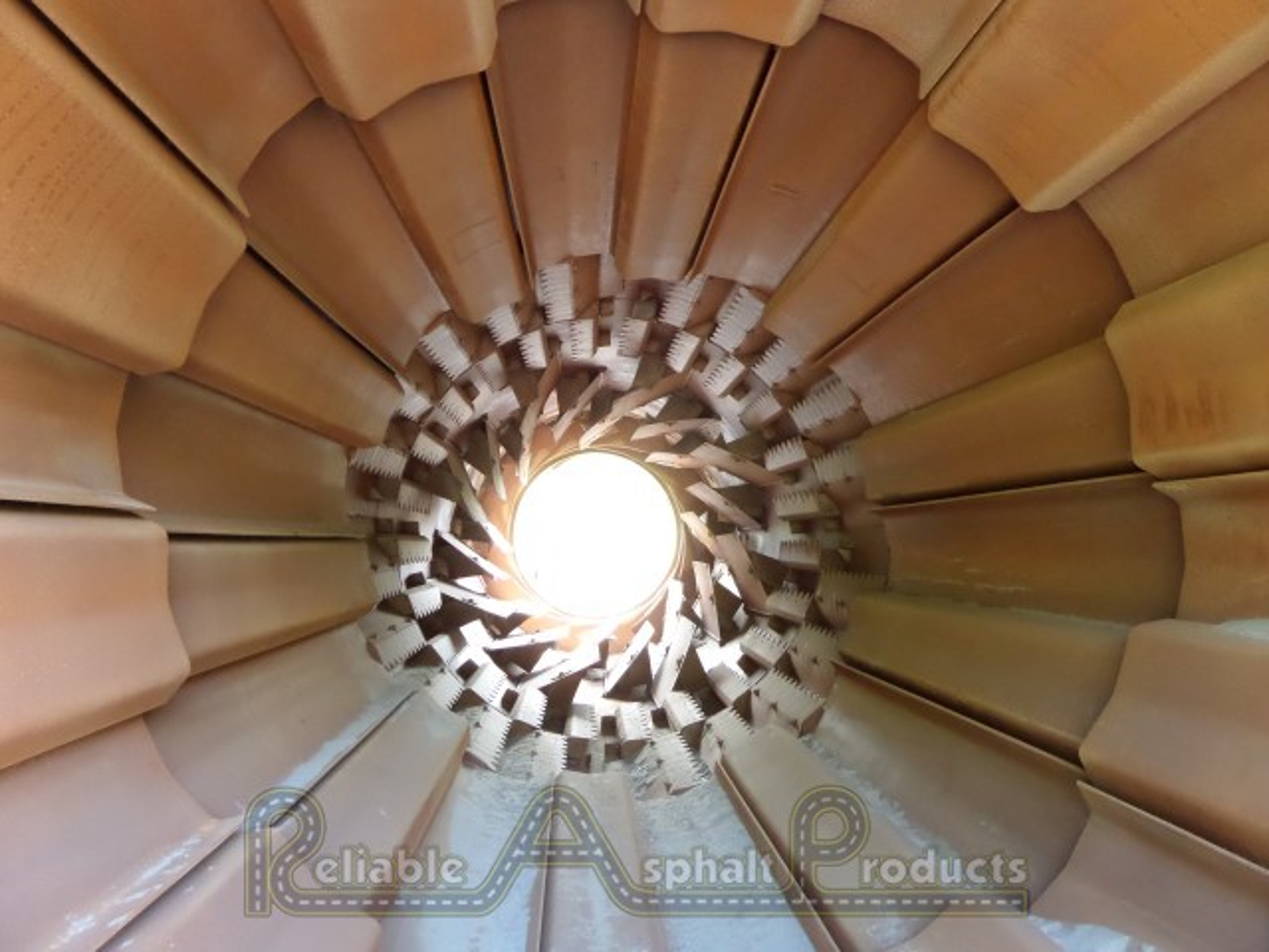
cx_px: 634
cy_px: 476
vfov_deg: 56.8
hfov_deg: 71.6
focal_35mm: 24
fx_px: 880
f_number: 3.2
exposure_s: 1/20
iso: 400
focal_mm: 4
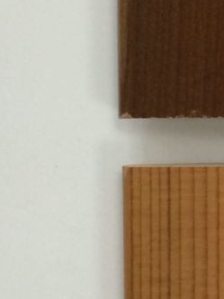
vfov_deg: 17.3
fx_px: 984
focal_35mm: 114
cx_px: 415
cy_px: 118
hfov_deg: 11.9
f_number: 2.2
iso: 100
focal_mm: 4.15
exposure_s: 1/33
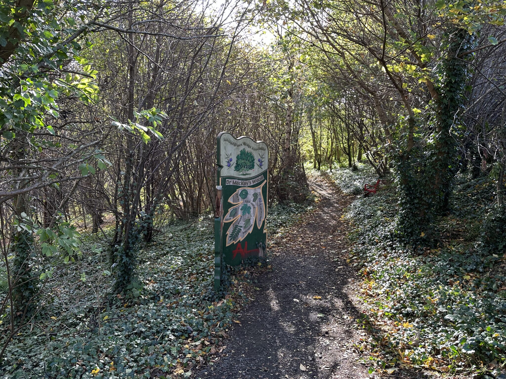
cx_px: 253
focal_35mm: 24
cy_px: 190
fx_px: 351
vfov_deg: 56.8
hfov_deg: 71.6
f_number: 1.78
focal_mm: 6.86
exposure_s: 1/121
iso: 80
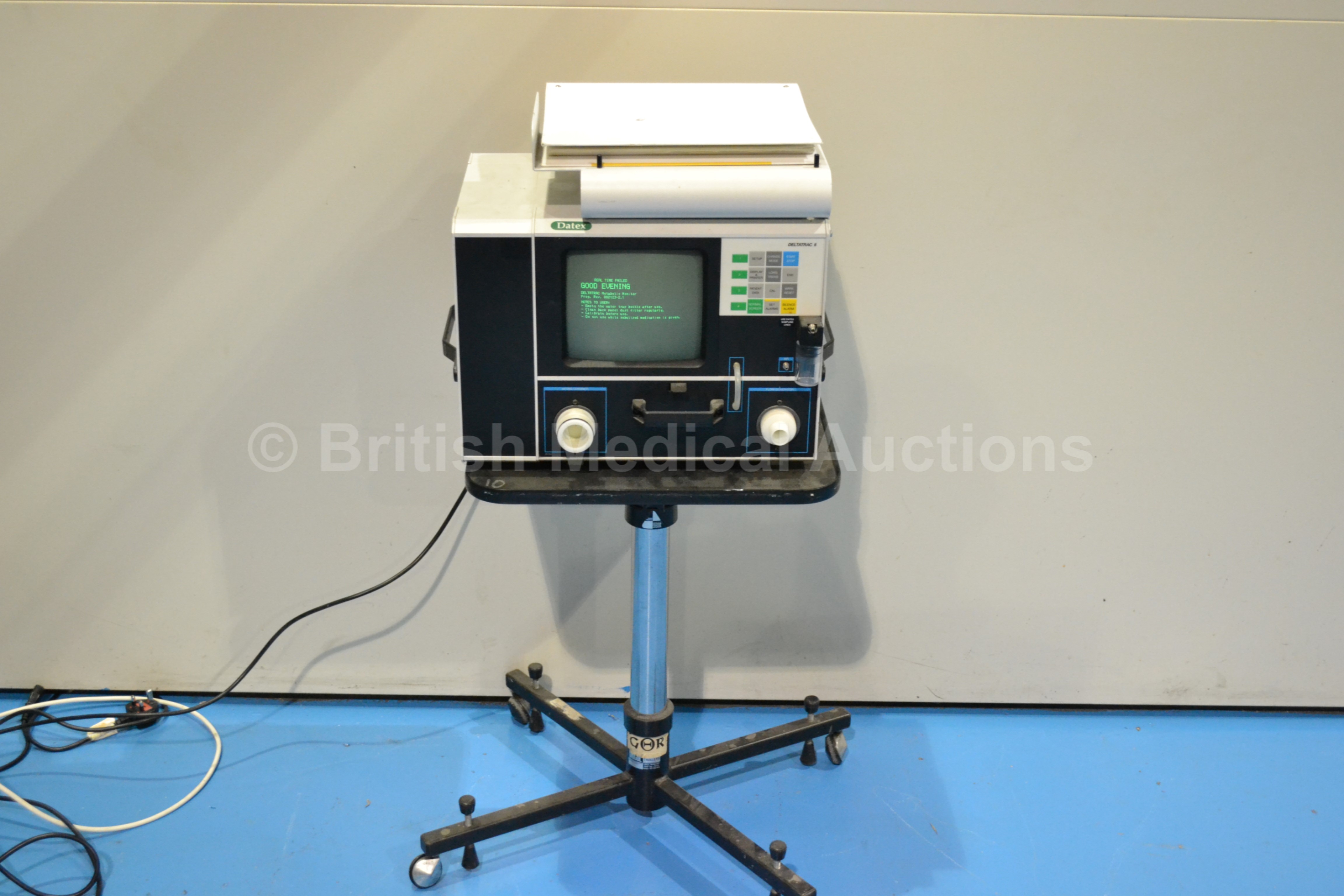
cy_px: 448
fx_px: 1680
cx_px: 672
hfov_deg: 43.6
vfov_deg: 29.9
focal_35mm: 45
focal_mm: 30
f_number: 4.5
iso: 2800
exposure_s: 1/60
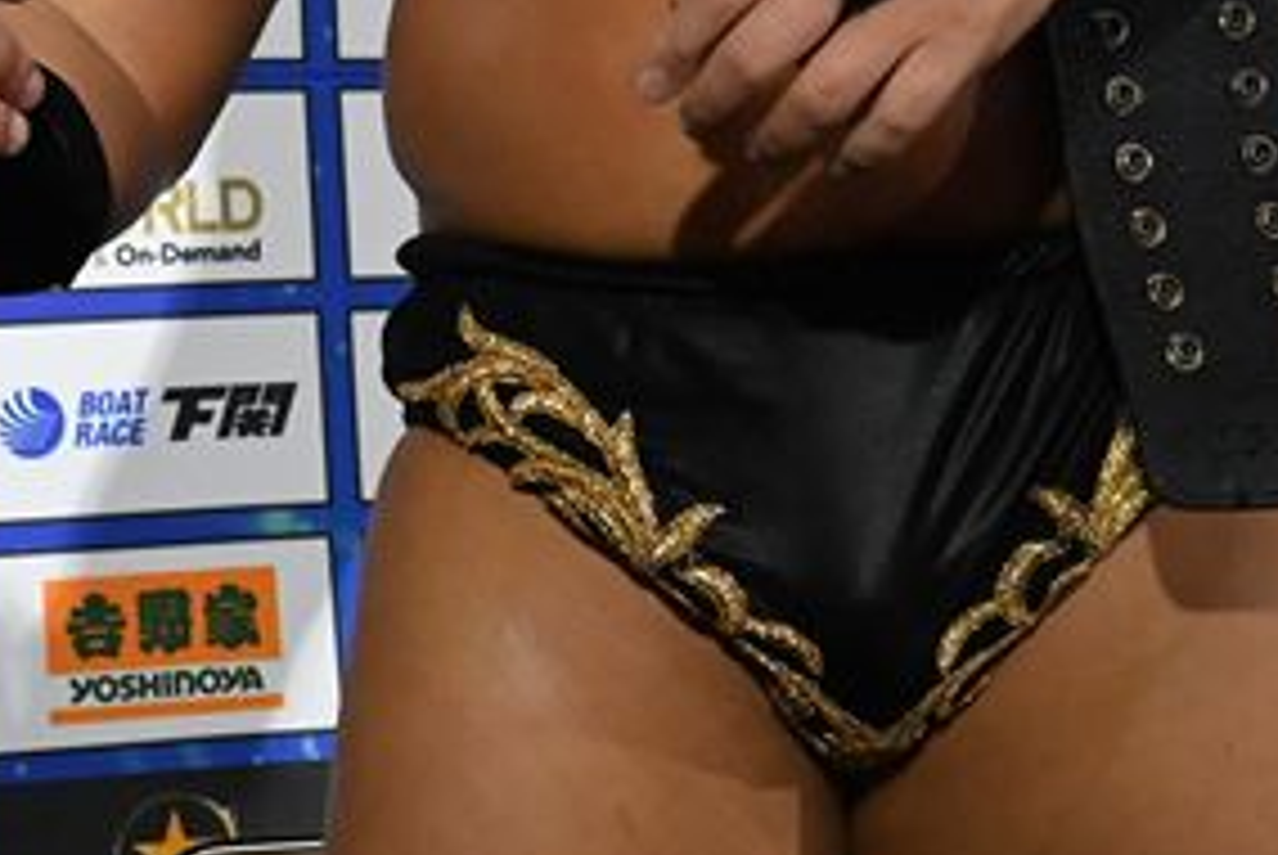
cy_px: -158
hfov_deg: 15.1
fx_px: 4797
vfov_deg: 10.0
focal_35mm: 135
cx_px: 428
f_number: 4
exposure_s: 1/2000
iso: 6400
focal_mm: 32
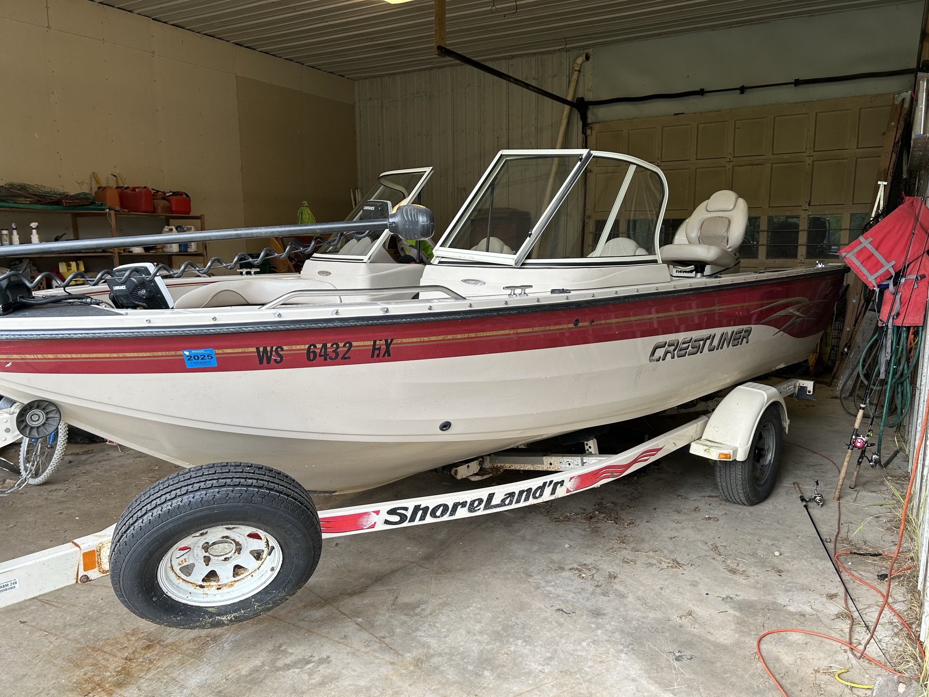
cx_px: 464
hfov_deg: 67.3
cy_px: 348
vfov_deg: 53.1
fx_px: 698
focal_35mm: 26
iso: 32
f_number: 1.5
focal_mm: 5.7
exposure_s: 1/136
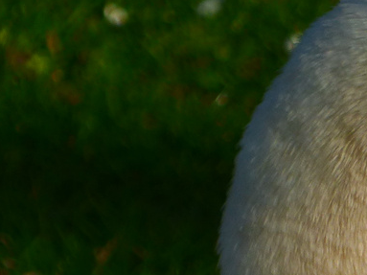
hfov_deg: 1.3
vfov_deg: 0.9
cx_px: 569
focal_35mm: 1581
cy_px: 385
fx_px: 16757
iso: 100
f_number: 3.5
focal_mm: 75.6
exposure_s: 1/1300
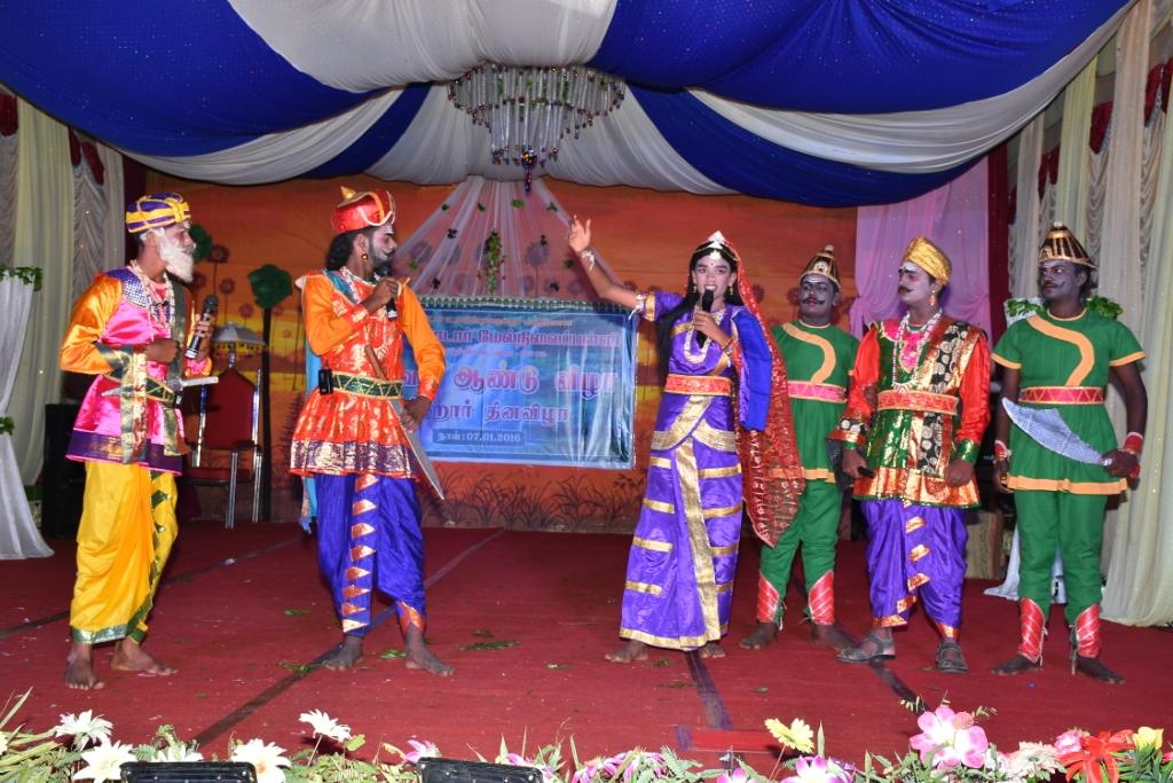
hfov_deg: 41.1
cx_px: 586
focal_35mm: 48
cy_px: 392
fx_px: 1564
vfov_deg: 28.1
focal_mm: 32
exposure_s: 1/125
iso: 400
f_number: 7.1
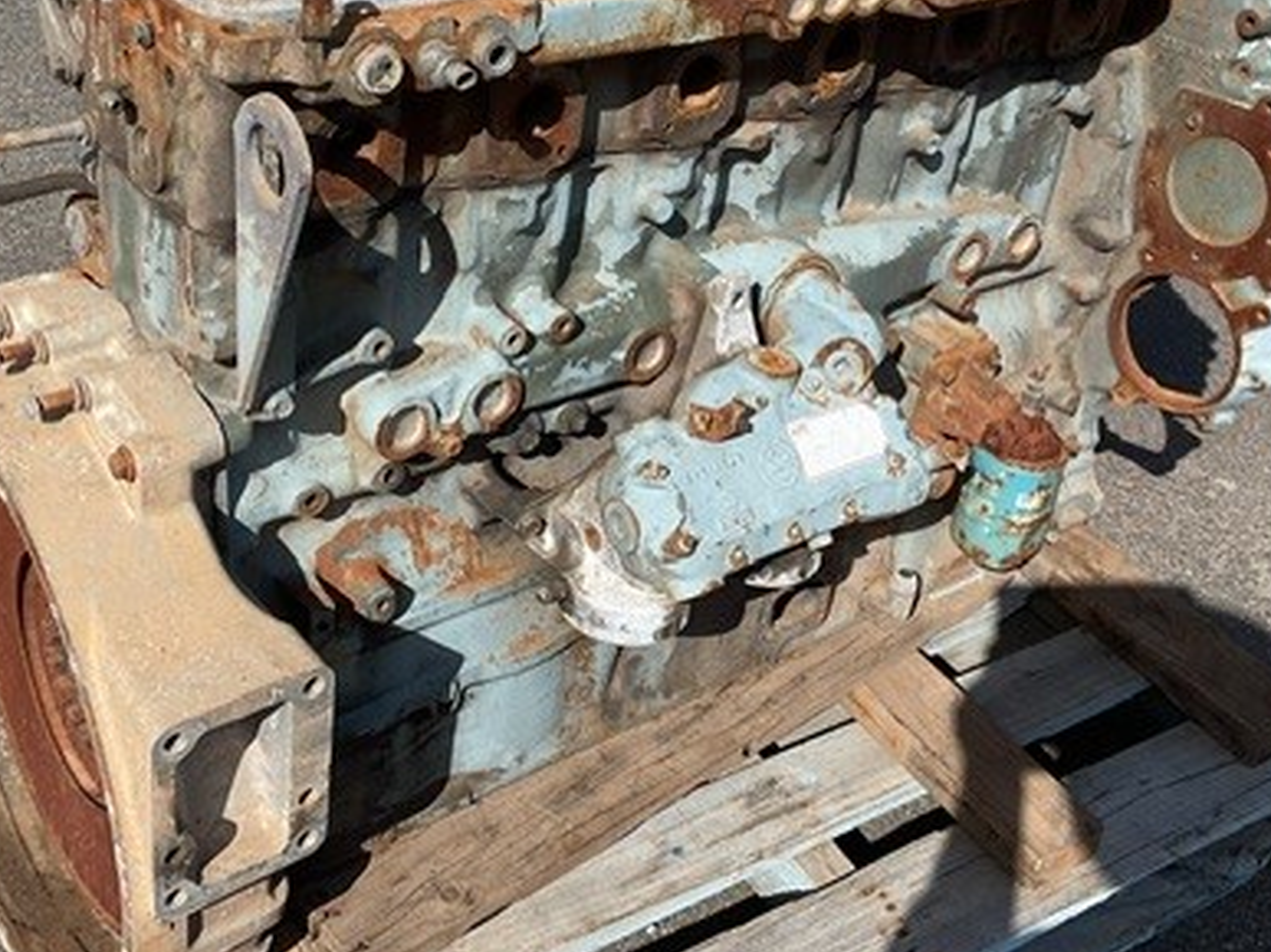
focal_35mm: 48
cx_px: 585
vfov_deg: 30.0
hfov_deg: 39.6
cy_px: 295
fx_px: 1762
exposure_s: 1/2141
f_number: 1.8
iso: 16
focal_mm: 3
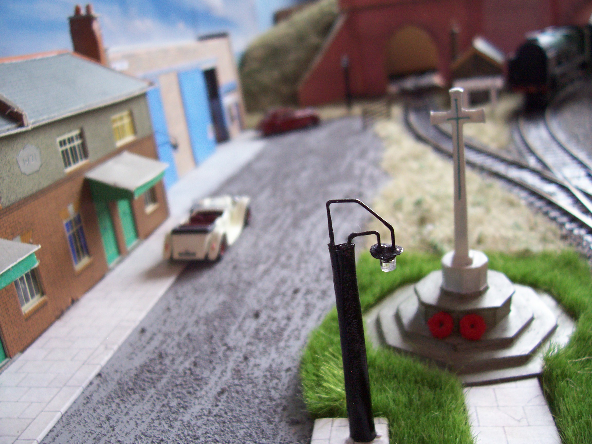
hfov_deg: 54.0
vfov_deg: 41.8
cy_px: 222
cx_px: 296
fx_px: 581
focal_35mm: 34
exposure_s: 1/15.8
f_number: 2.7
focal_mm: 5.6
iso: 160
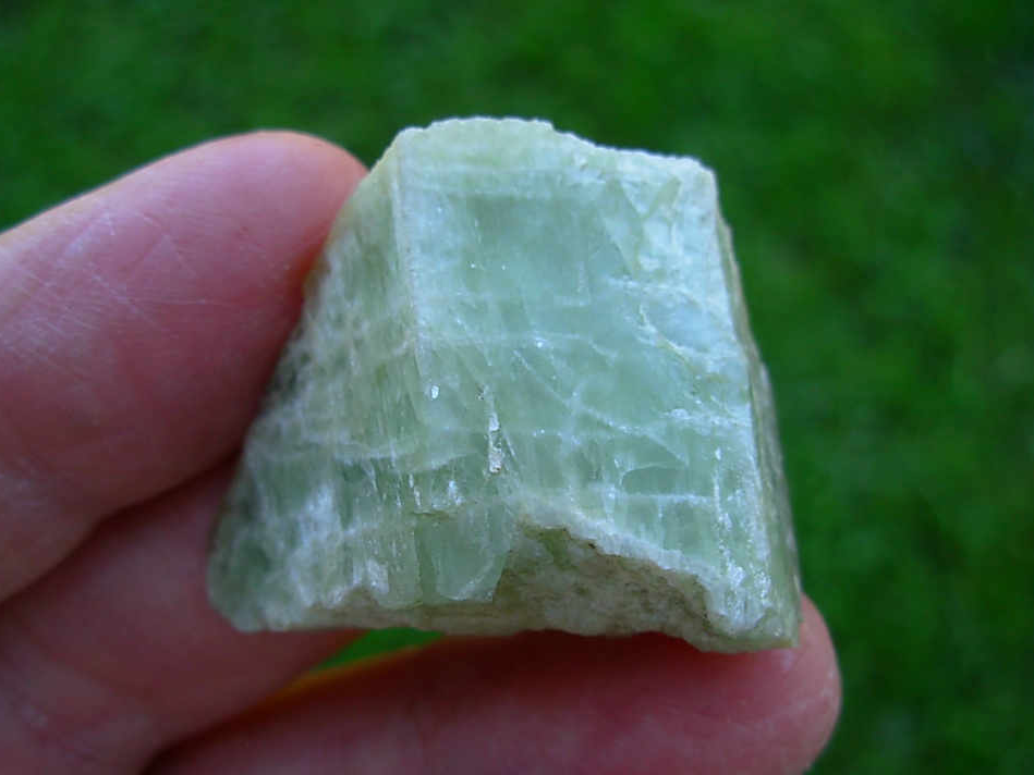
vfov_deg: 35.1
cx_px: 501
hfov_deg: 45.8
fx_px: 1225
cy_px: 401
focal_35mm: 41
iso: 50
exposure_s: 1/132
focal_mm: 6.3
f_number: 2.9
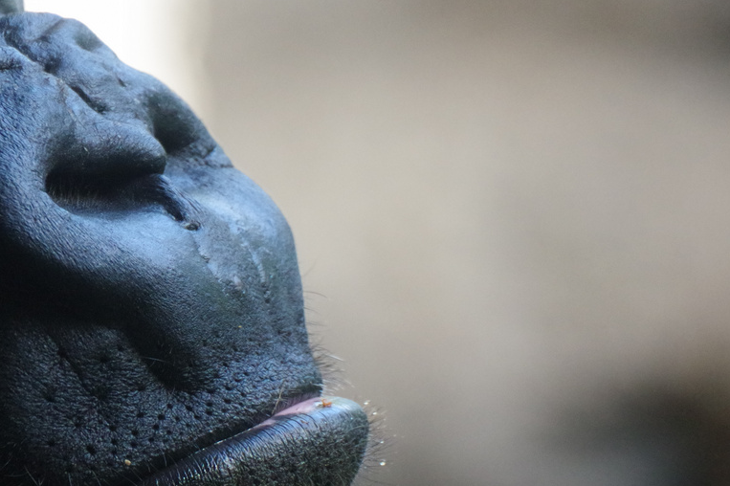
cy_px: 263
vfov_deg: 1.4
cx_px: 145
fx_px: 19376
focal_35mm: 956
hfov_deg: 2.2
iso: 3200
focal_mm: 300
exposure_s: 1/250
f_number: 6.3
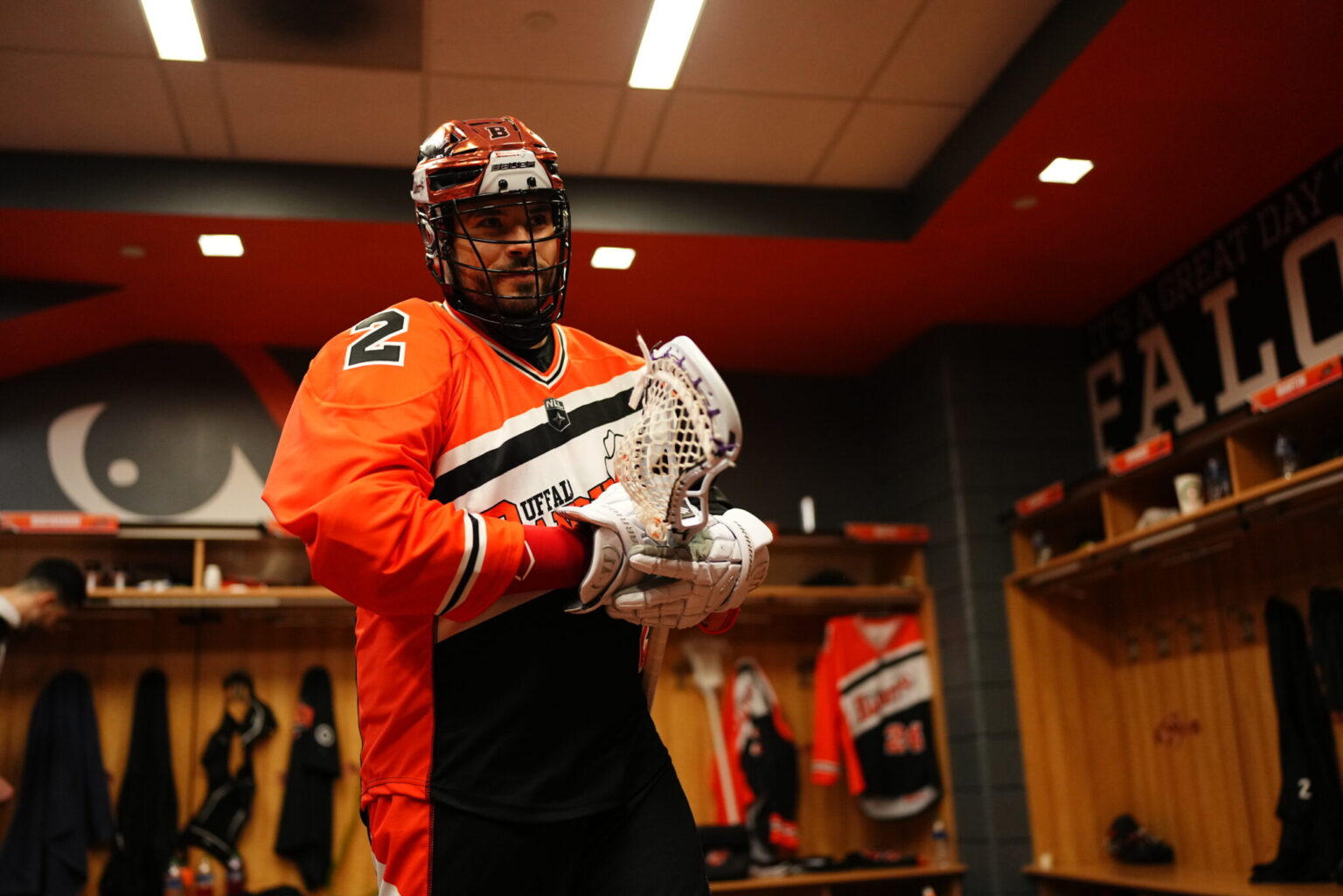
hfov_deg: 54.4
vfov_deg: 37.9
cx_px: 672
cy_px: 448
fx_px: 1306
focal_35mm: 35
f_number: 1.4
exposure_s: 1/500
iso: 2000
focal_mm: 35
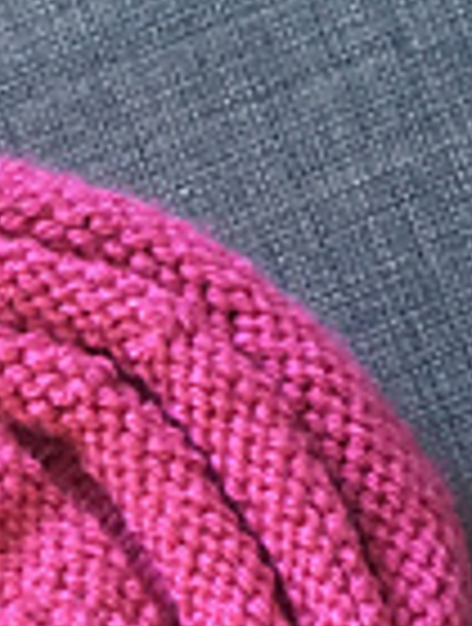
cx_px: -61
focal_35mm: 104
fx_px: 1882
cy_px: 689
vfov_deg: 18.2
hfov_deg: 14.0
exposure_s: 1/17
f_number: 2.2
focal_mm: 4.15
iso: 400
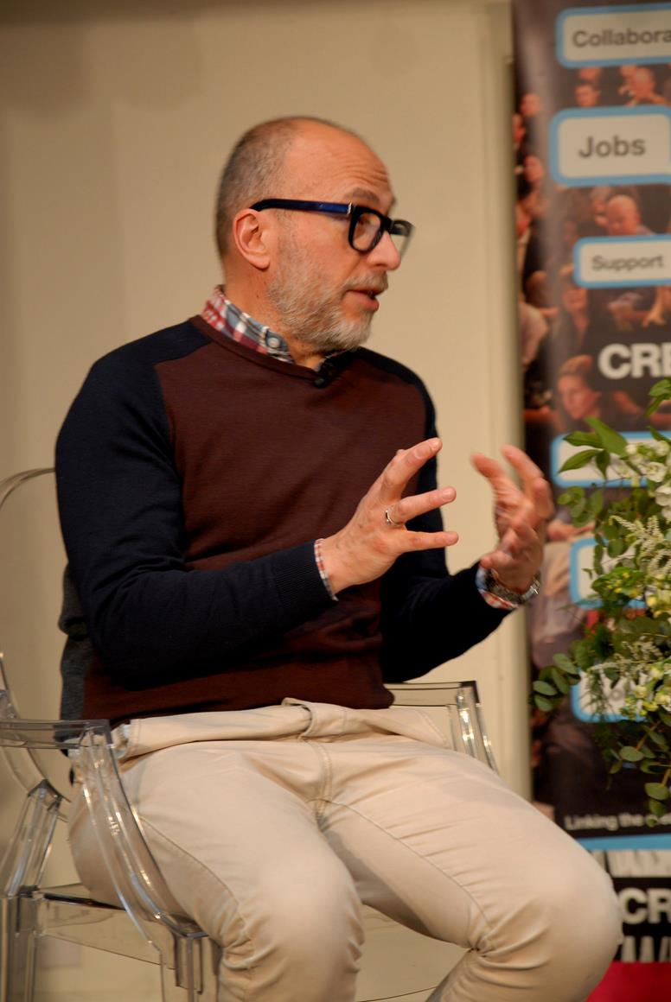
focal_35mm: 105
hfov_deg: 13.1
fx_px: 2928
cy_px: 501
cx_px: 336
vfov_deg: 19.4
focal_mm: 70
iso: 320
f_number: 4
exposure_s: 1/30
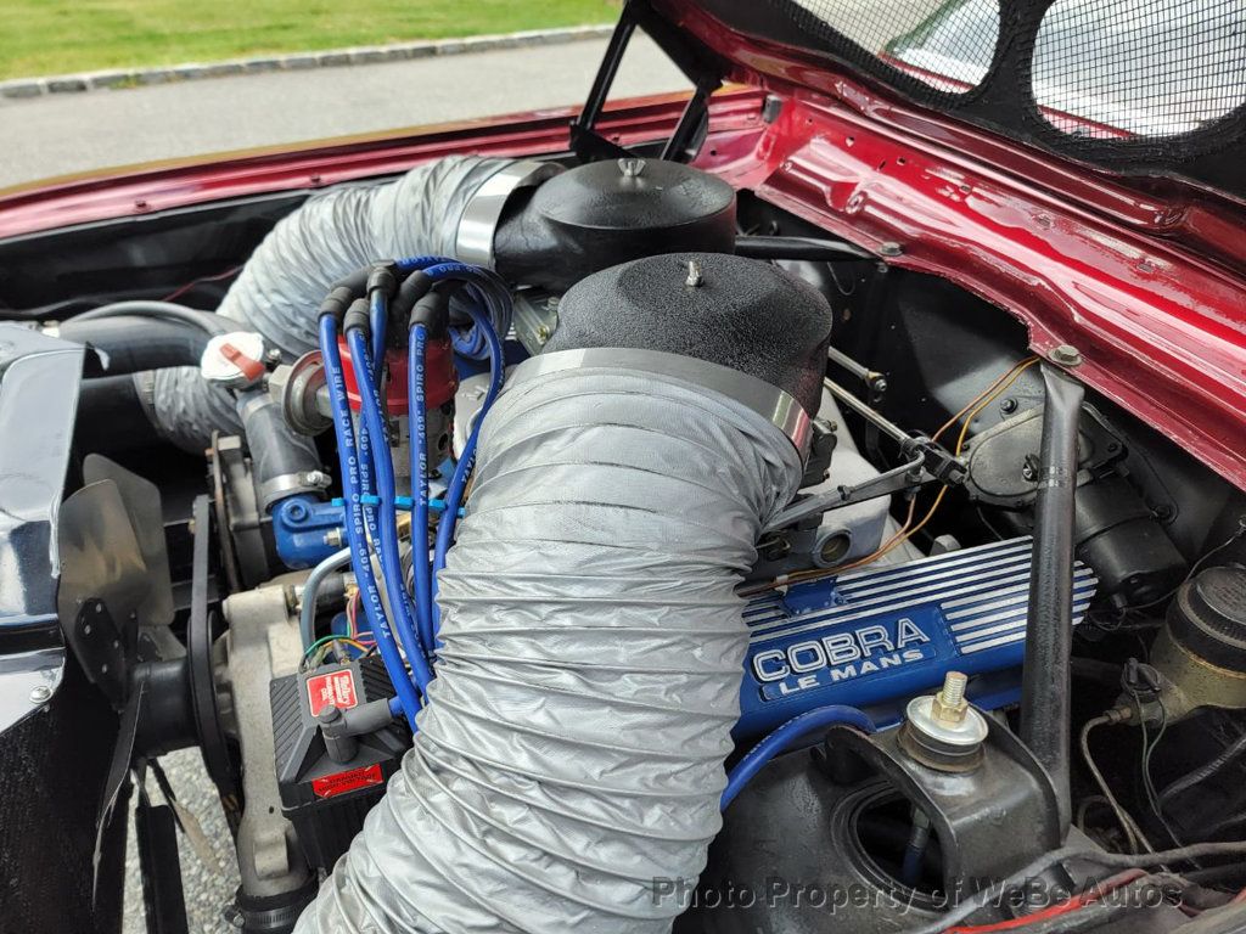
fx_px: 864
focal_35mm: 24
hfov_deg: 71.6
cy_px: 467
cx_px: 623
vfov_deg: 56.8
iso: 25
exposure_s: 1/120
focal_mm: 6.7
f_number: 1.8
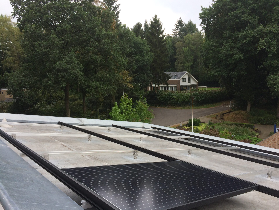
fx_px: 234
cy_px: 105
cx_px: 140
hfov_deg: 61.7
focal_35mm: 29
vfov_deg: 48.2
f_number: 2.2
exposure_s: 1/461
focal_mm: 4.15
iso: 32
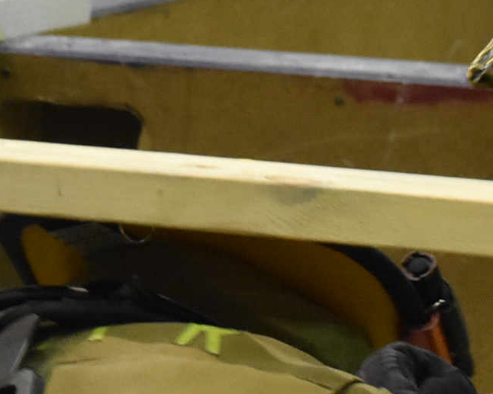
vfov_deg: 3.4
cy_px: 429
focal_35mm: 457
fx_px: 6669
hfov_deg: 4.2
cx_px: -76
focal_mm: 70
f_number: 4.5
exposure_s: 1/125
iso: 3200
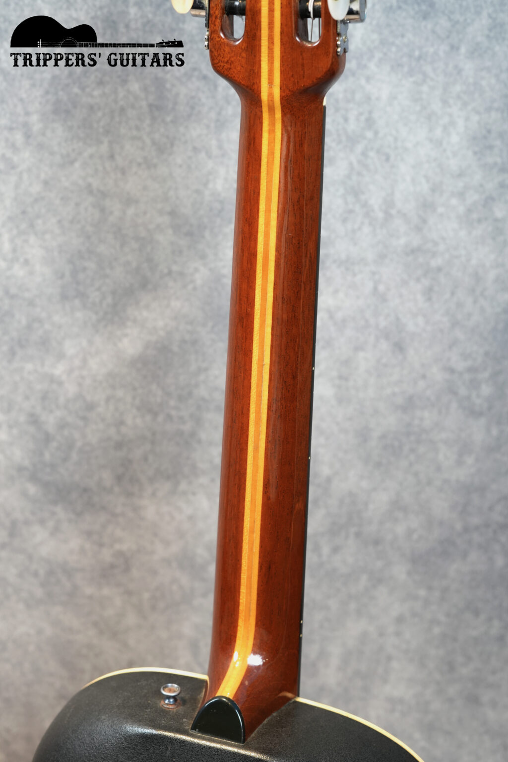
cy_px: 381
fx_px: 1058
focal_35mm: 50
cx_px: 254
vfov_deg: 39.6
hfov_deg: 27.0
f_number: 5.6
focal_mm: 50
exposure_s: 1/15
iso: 640
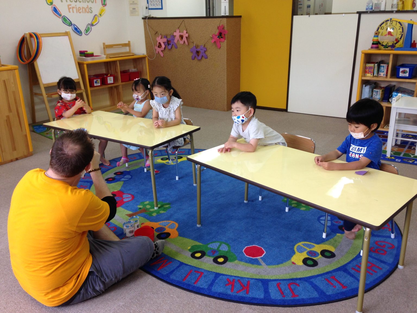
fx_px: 398
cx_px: 208
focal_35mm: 33
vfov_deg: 42.9
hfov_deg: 55.4
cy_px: 156
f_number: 2.4
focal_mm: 4.12
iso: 50
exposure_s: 1/40
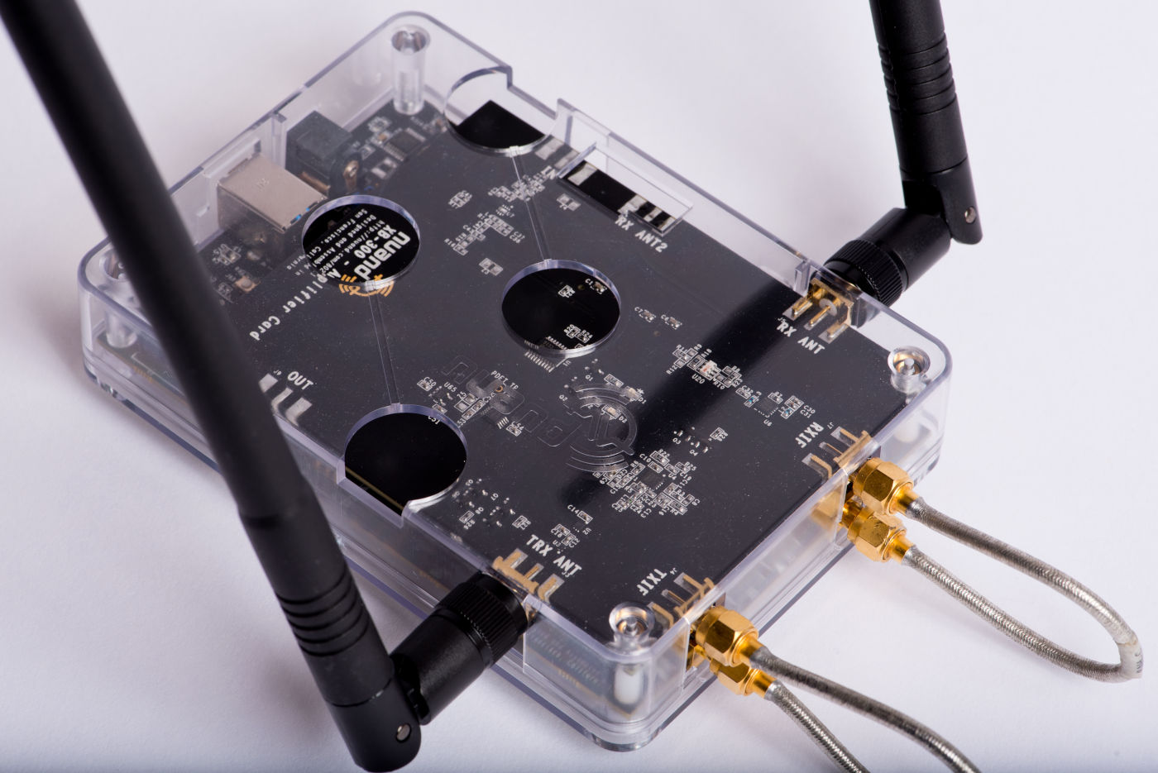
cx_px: 579
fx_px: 3379
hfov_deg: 19.4
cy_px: 386
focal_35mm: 105
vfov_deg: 13.1
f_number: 20
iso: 100
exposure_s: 1/200
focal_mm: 105
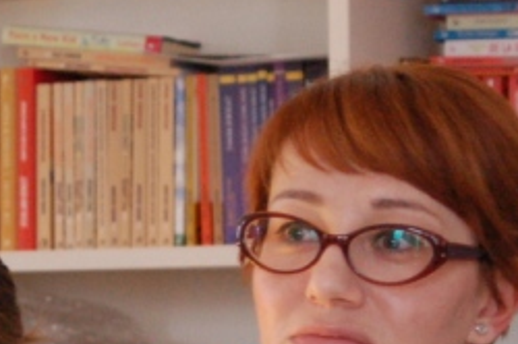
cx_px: -64
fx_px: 2472
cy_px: 413
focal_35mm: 172
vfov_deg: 7.9
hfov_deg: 11.8
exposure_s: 1/50
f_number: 4
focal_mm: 28
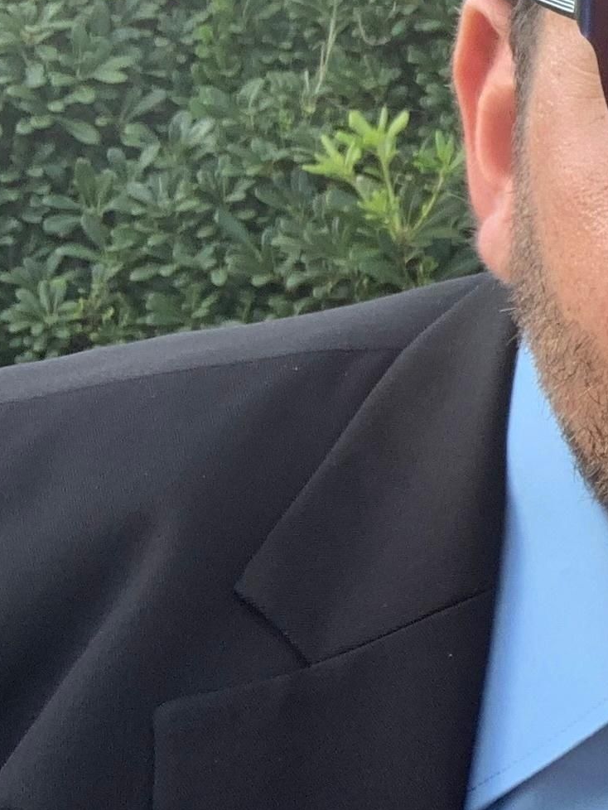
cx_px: 1273
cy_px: 288
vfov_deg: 19.4
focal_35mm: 101
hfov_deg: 12.6
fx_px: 2364
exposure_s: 1/121
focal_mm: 2.87
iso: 20
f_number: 2.2
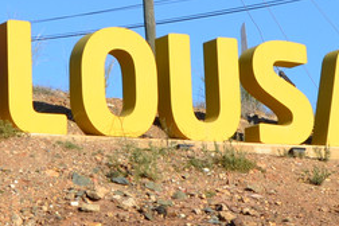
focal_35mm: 186
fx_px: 1751
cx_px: -4
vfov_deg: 7.4
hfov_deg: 11.0
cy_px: 120
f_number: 7.1
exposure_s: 1/250
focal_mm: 26
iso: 100
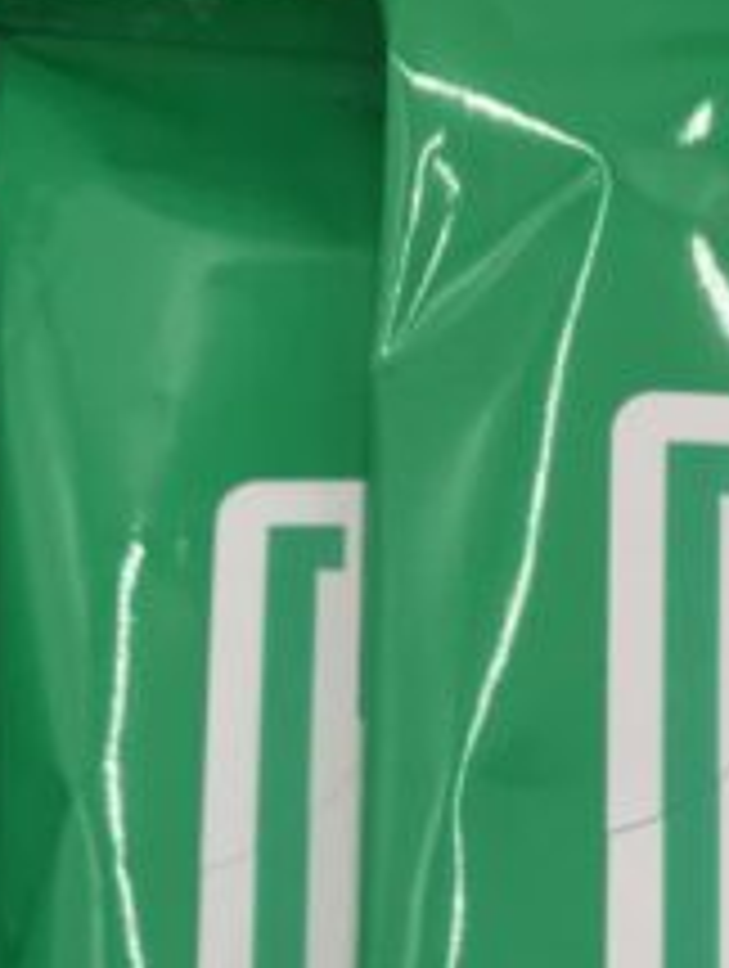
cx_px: 1215
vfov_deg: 16.7
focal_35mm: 104
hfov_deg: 13.2
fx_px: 2912
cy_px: 1553
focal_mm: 3.99
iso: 20
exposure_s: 1/129
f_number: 1.8
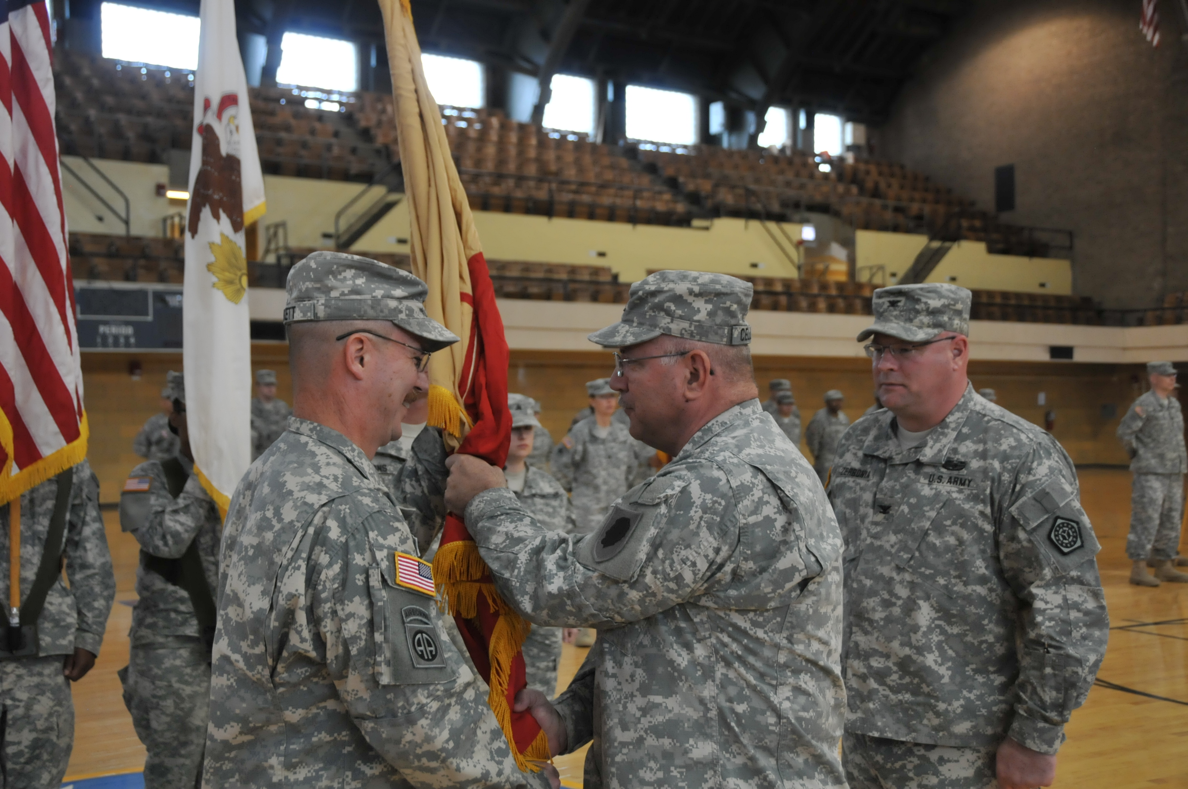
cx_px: 594
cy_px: 394
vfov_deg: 30.8
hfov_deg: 45.0
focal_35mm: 44
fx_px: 1434
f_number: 4
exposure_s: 1/80
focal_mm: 29
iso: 800
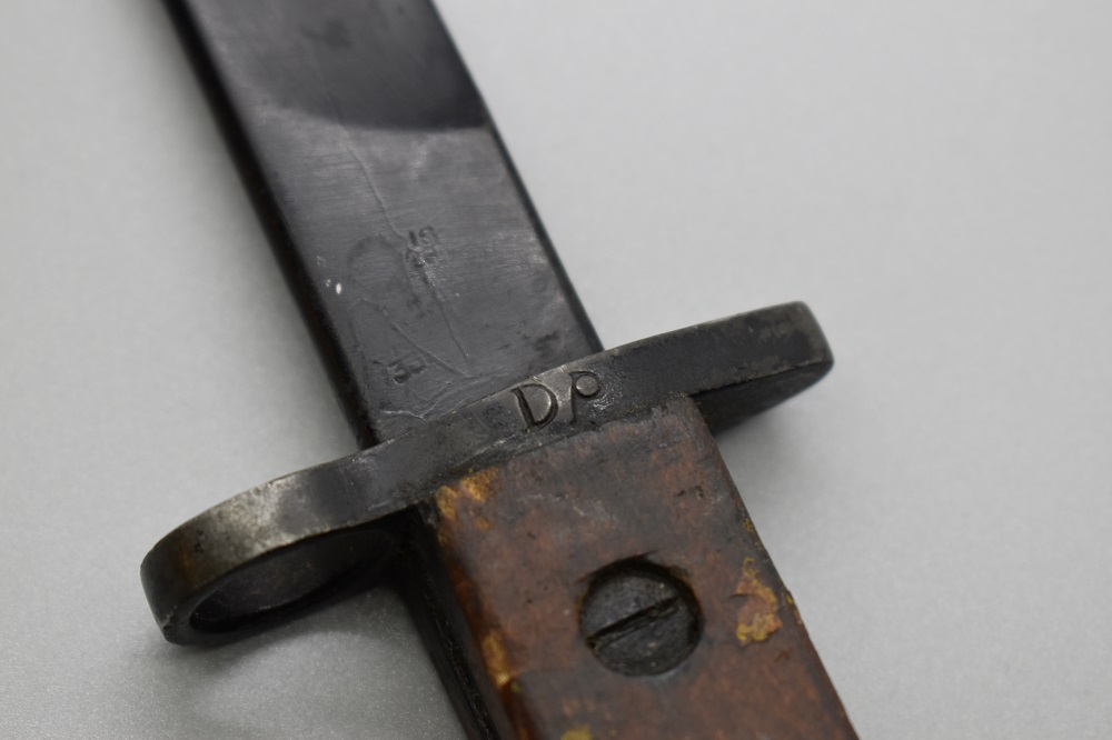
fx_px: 2547
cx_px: 556
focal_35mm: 82
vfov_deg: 16.5
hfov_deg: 24.6
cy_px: 370
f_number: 7.1
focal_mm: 55
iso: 400
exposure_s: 1/60
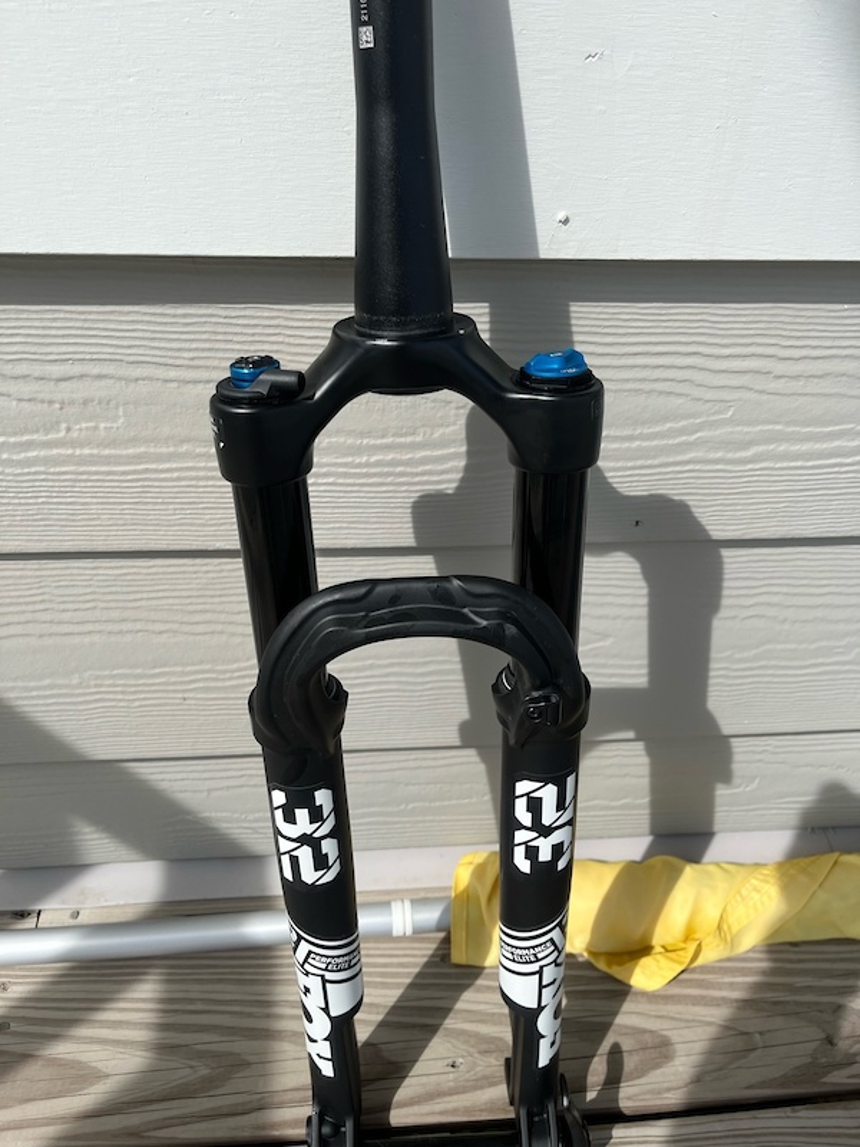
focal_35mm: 26
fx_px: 861
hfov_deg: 53.1
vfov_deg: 67.3
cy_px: 574
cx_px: 430
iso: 50
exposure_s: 1/3049
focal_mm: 5.1
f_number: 1.6
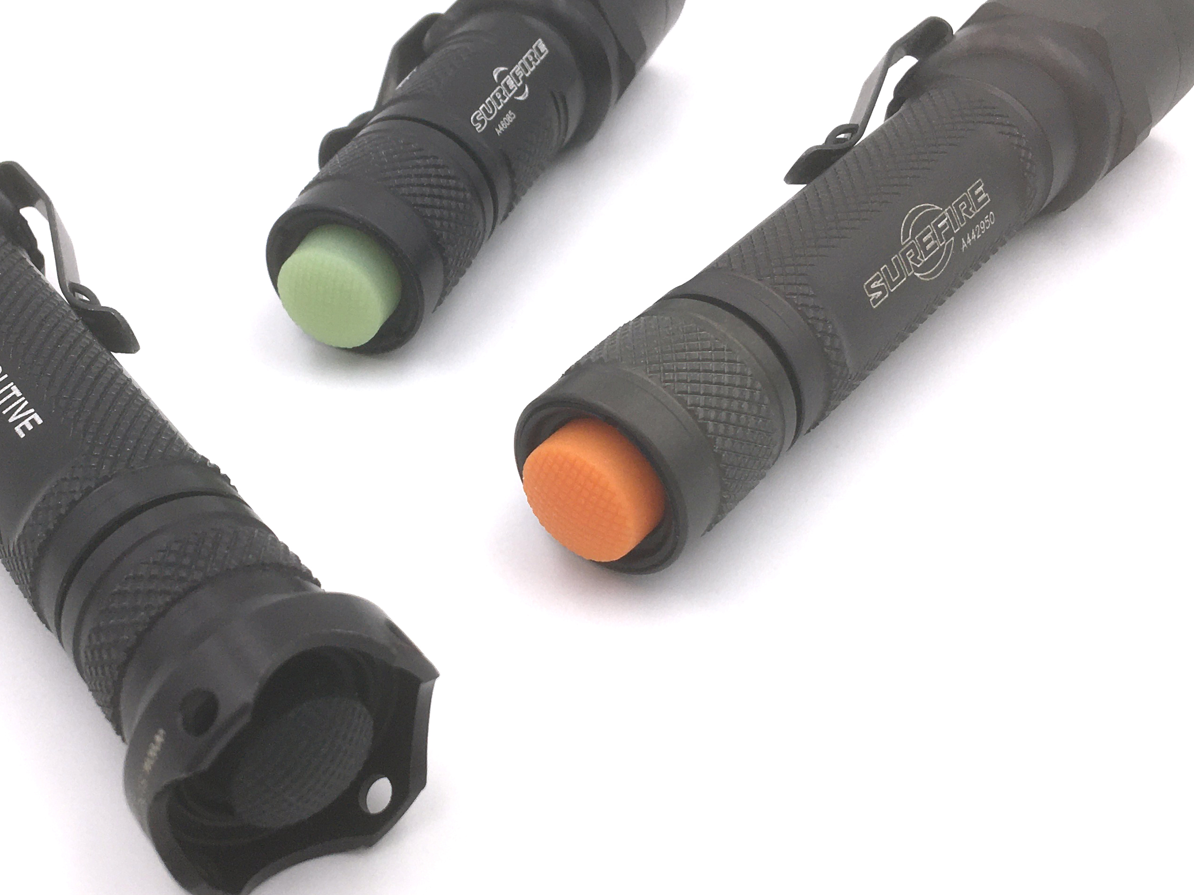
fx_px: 1587
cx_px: 440
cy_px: 409
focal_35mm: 46
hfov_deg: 40.9
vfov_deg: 31.5
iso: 25
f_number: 2.2
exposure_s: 1/506
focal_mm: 4.15
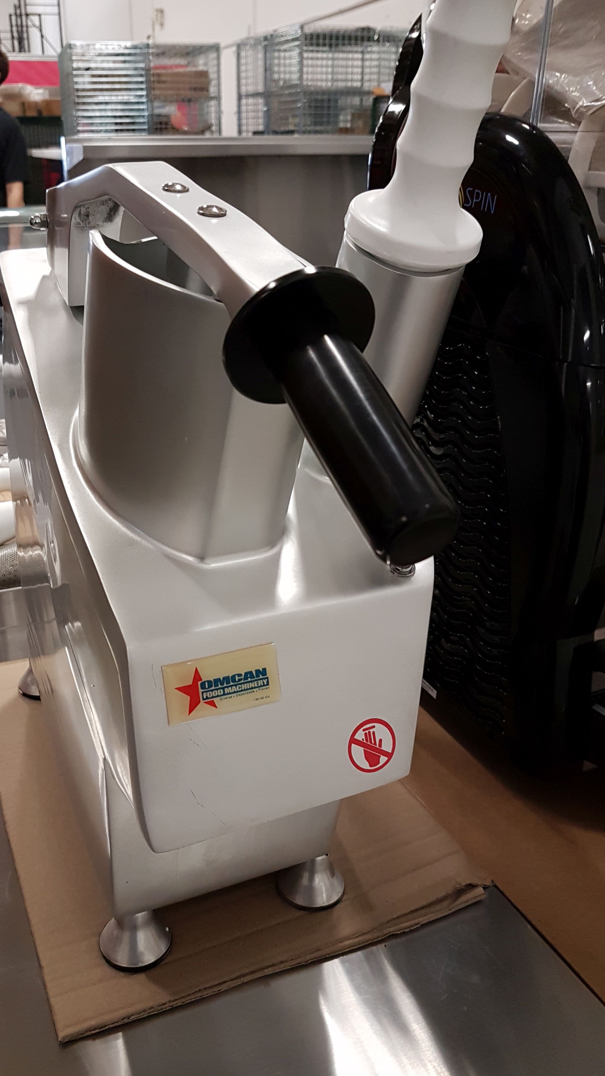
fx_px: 827
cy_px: 540
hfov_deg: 39.8
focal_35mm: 29
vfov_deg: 66.1
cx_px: 213
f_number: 1.7
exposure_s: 1/60
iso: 160
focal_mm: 4.2
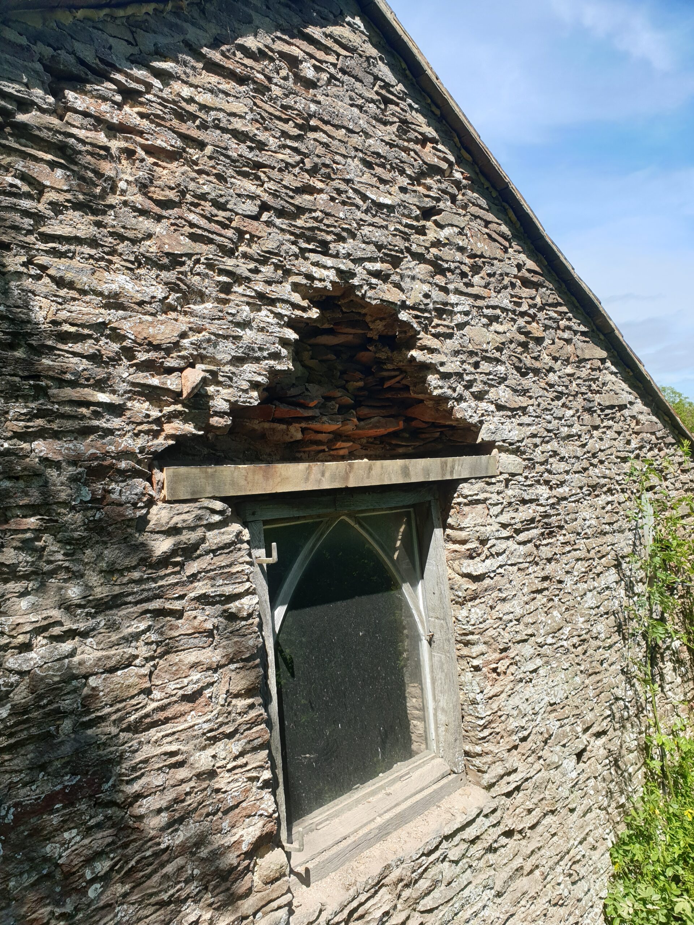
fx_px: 695
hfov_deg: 53.1
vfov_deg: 67.3
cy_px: 462
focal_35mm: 26
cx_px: 347
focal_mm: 4.3
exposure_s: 1/873
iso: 50
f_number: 2.4
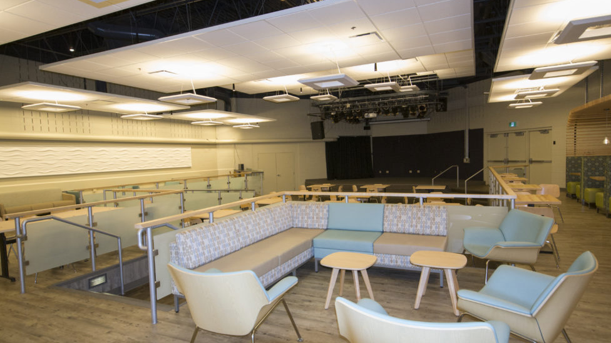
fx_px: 349
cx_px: 302
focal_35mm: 22
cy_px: 173
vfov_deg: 52.4
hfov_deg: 82.4
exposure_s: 1/60
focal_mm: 13
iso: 1250
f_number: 4.5
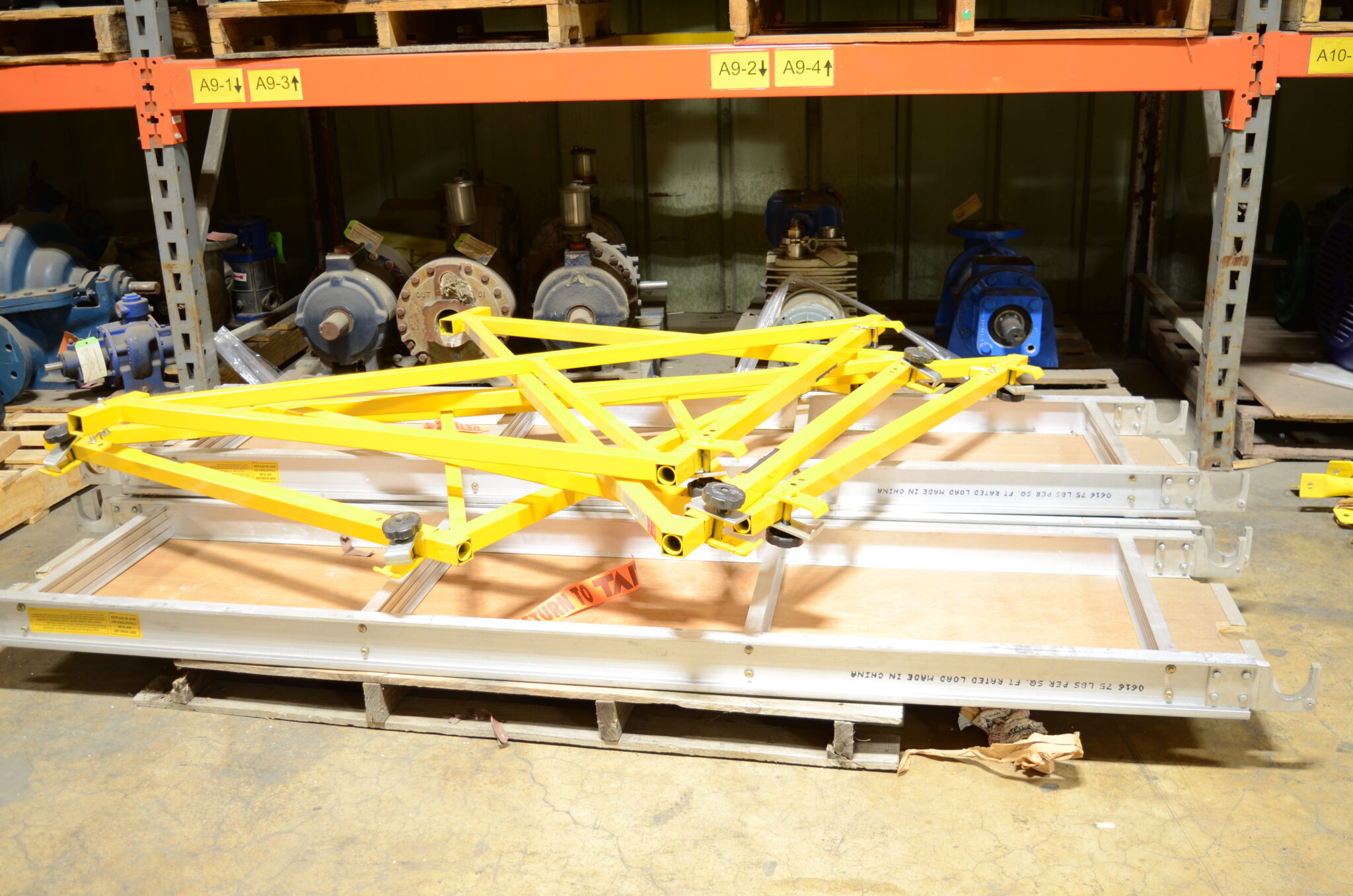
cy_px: 448
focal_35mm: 36
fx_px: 1350
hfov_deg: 53.2
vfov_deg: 36.7
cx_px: 676
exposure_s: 1.5
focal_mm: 24
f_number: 4
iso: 125
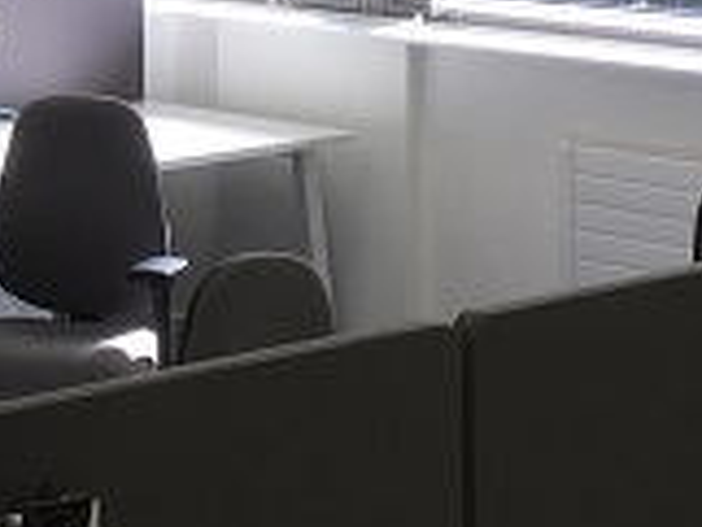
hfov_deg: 22.2
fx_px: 1786
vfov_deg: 16.1
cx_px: 358
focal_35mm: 88
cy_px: -105
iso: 32
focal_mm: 4.15
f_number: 2.2
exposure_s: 1/100
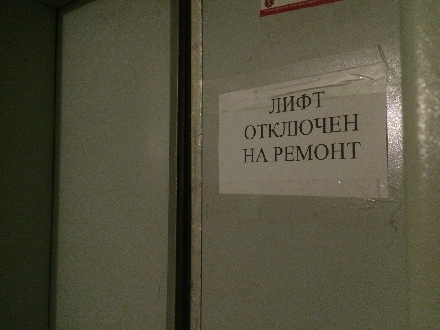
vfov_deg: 48.2
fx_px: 369
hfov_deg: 61.7
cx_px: 220
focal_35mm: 29
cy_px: 165
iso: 640
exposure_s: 1/17
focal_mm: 4.15
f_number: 2.2
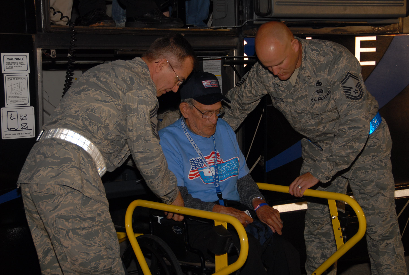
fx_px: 939
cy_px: 138
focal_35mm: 82
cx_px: 204
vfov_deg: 16.6
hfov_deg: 24.6
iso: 200
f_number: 4.8
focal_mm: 55
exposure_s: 1/60
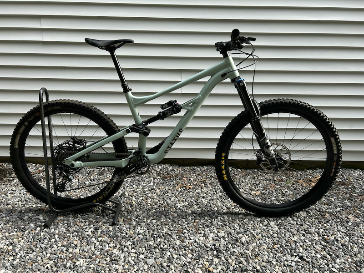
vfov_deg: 53.1
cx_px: 182
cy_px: 136
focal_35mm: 26
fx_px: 273
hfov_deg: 67.3
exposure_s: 1/497
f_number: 1.5
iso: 50
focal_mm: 5.7
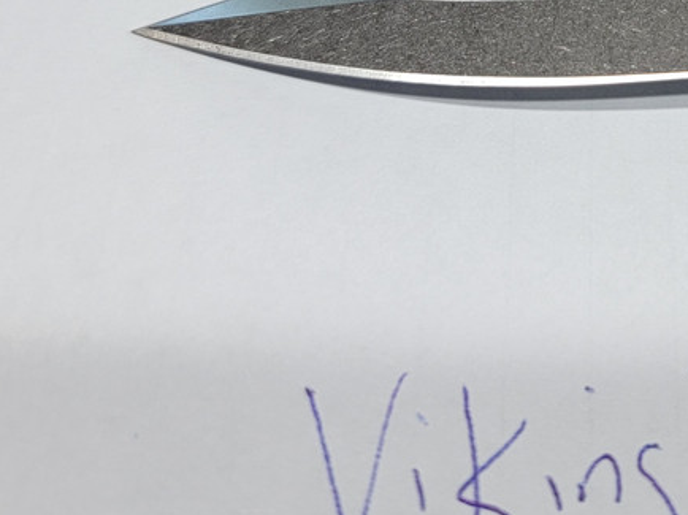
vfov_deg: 22.9
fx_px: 1172
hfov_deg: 30.7
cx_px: 665
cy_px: -89
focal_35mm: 59
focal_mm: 6.7
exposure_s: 1/120
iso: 200
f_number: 1.8
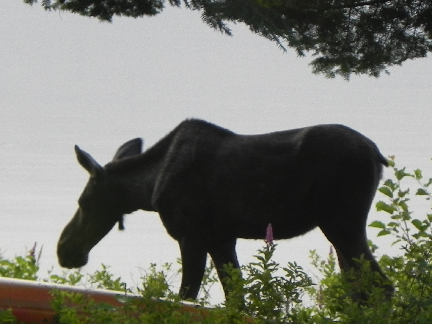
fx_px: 6614
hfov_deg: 3.7
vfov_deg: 2.8
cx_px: 244
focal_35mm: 530
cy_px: 224
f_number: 4.5
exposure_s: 1/73.1
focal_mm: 51.8
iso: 160
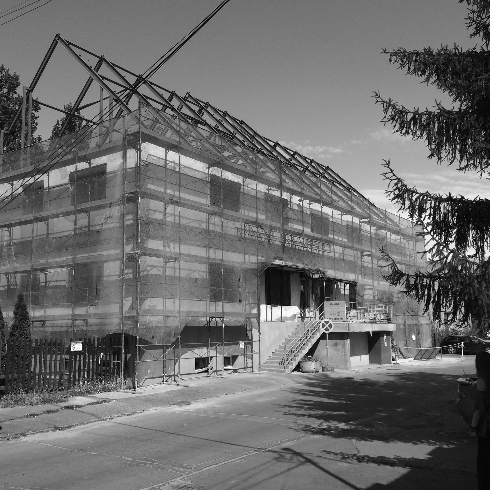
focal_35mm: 35
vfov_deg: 47.2
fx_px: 561
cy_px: 243
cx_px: 213
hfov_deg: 47.1
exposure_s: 1/2740
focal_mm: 4.15
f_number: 2.2
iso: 32
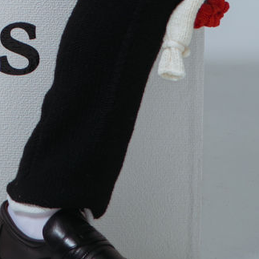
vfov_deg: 5.7
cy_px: -352
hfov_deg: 5.8
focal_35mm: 296
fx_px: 2506
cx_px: -173
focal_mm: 55
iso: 100
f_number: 4.5
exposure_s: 1/125
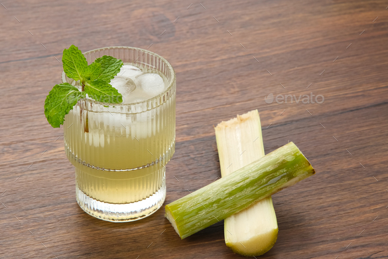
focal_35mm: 129
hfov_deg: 15.9
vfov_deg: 10.6
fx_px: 1390
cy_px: 130
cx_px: 193
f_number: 11
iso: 500
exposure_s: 1/100
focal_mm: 85
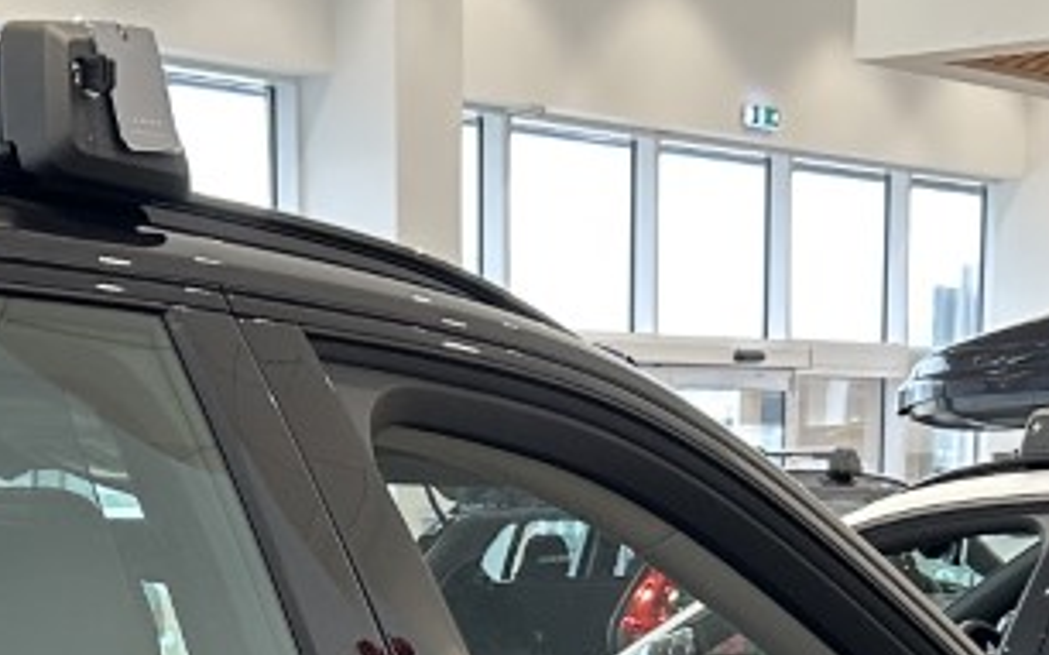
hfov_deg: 19.1
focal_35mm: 108
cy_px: 970
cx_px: 254
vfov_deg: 11.6
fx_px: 3086
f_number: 1.5
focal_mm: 5.7
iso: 125
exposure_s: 1/100
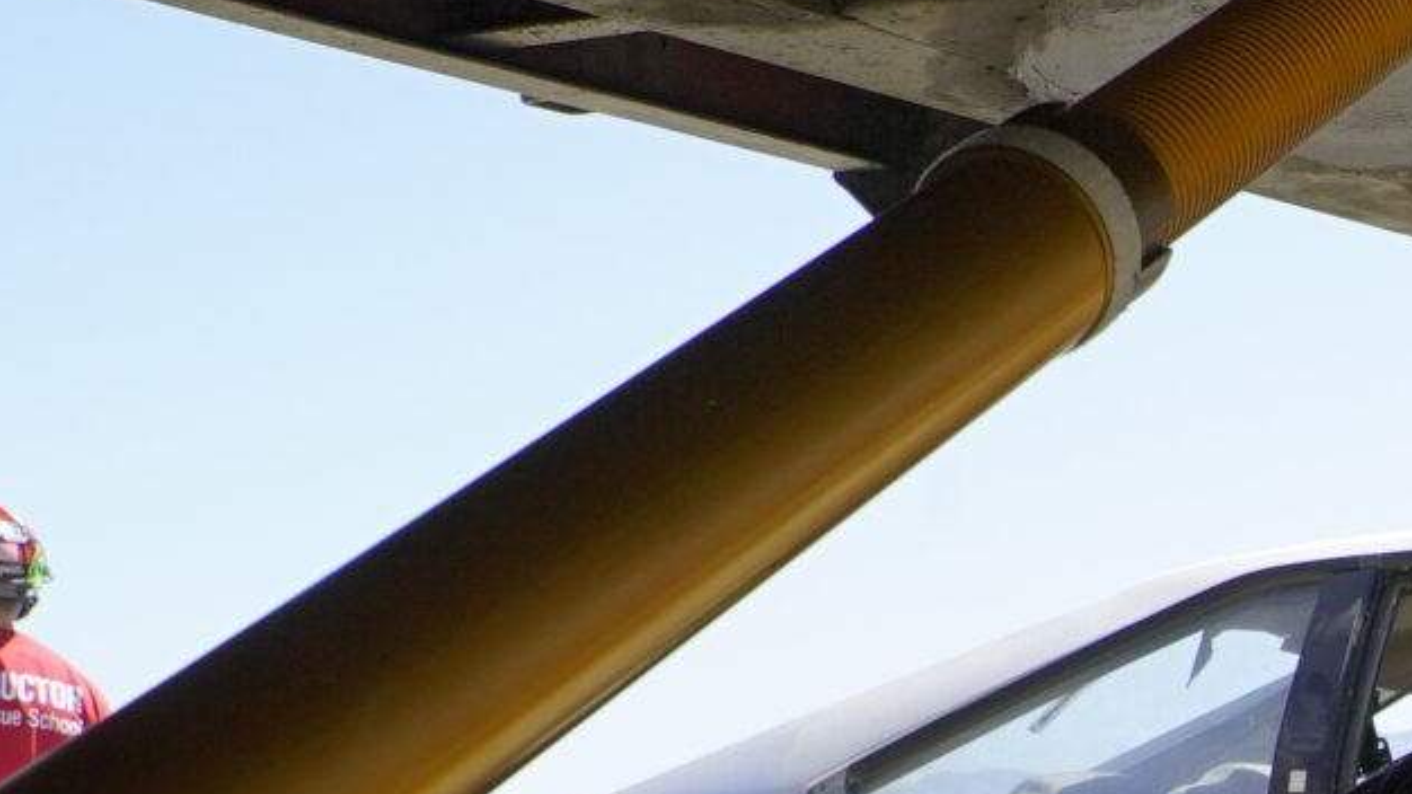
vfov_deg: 9.8
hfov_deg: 16.1
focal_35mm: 120
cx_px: 2217
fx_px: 4492
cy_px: 1218
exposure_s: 1/1250
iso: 1600
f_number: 9
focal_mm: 35
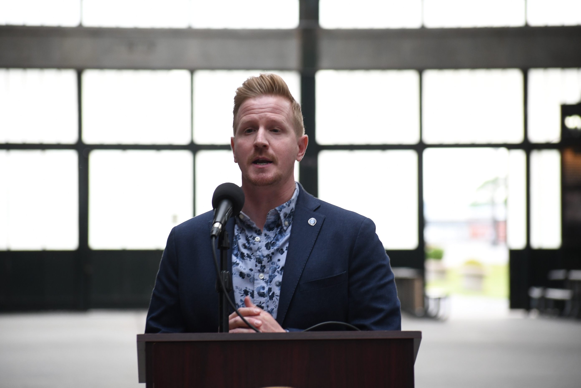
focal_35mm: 202
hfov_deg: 10.2
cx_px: 290
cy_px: 194
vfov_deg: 6.8
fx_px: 3260
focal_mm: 135
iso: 800
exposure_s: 1/125
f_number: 4.8
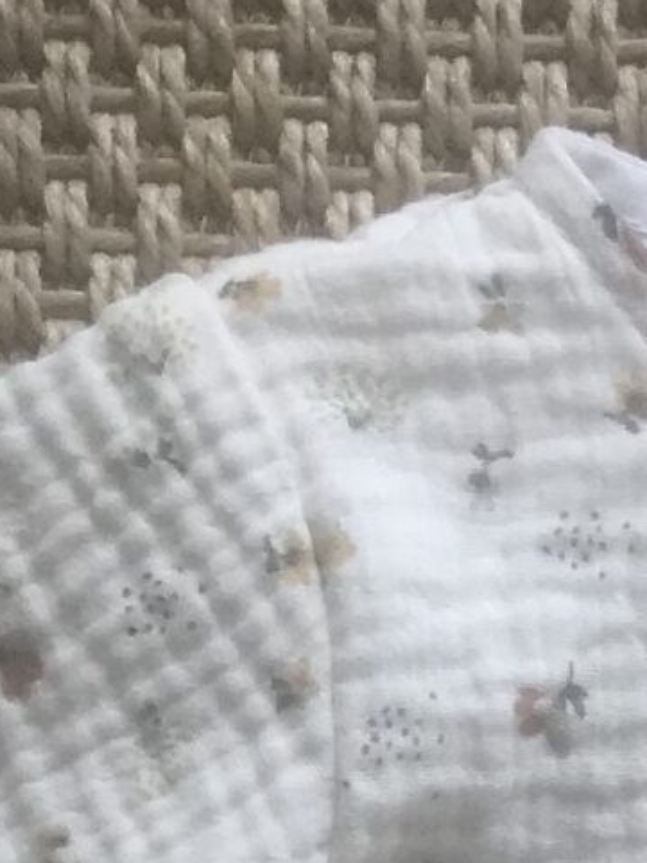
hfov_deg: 9.6
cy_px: 1715
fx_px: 3712
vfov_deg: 11.9
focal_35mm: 149
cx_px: 1020
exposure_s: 1/169
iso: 20
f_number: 1.8
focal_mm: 3.99
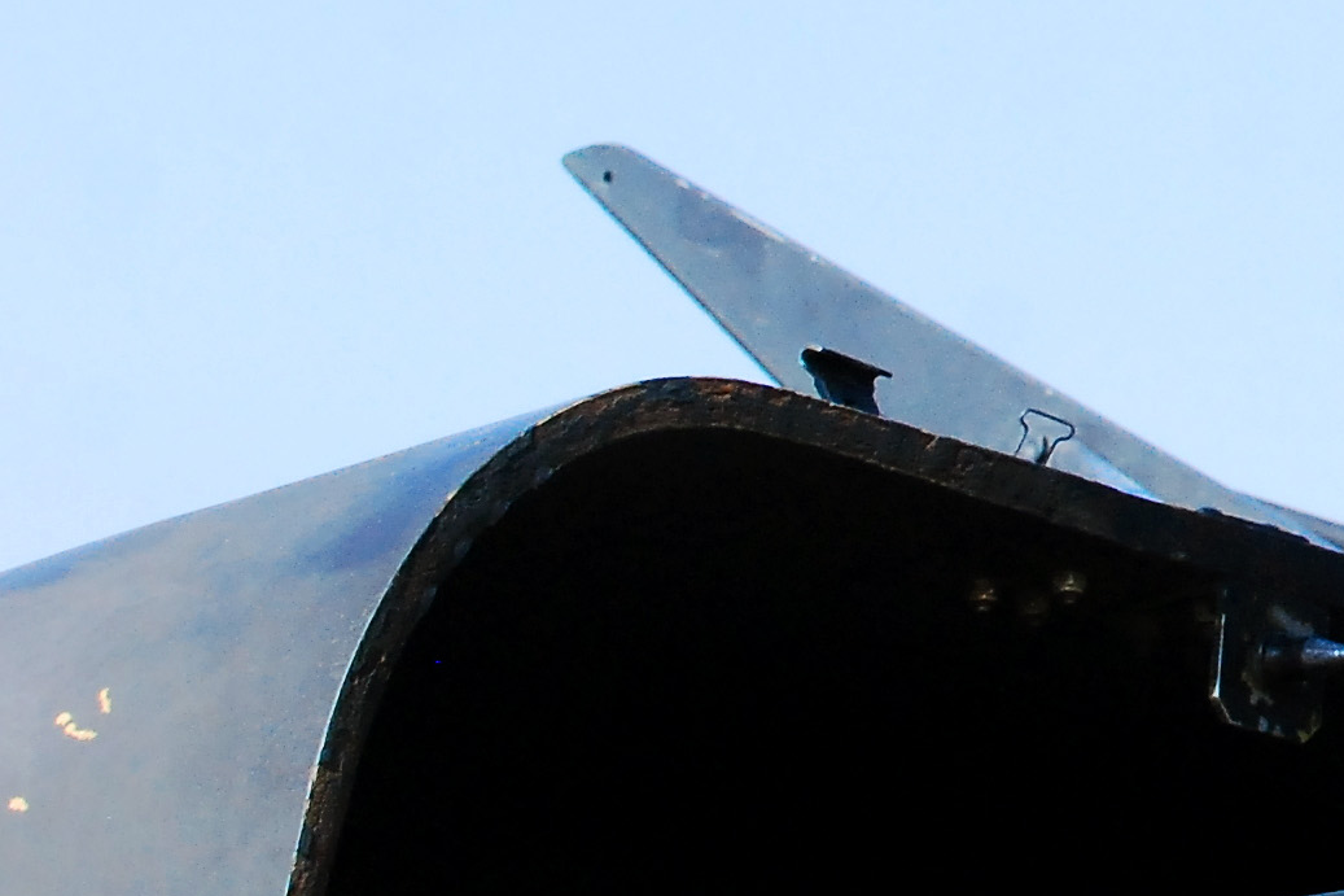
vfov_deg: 3.5
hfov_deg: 5.2
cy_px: -81
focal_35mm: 392
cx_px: 2447
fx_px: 14631
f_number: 8
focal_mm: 70
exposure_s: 1/1000
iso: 800
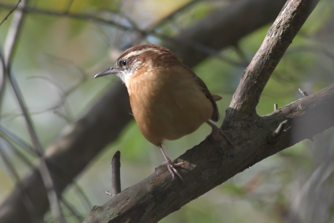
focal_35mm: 750
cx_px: 167
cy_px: 112
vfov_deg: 1.8
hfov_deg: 2.7
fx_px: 6959
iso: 1600
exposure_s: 1/1250
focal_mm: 500
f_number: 7.1
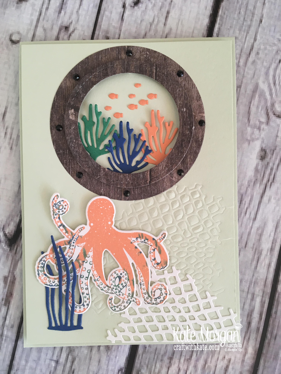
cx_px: 140
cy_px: 187
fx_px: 314
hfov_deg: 48.2
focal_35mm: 29
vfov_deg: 61.7
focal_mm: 4.15
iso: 50
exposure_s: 1/33
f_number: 2.2
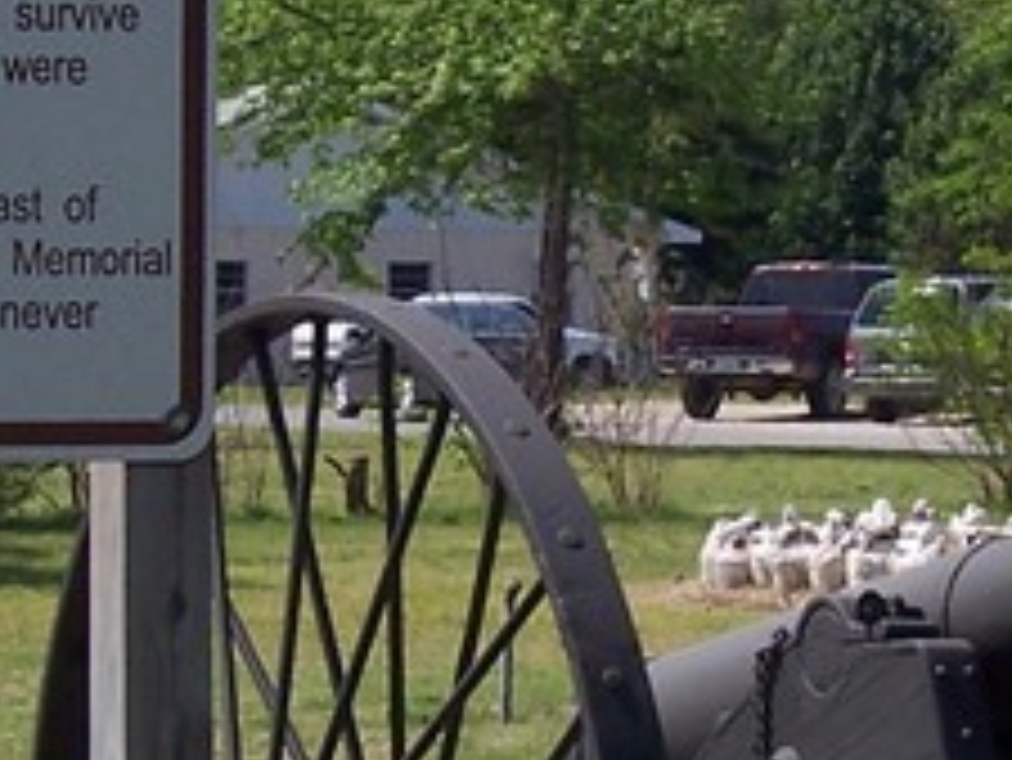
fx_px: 6786
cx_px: 526
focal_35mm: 232
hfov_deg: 8.5
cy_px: 544
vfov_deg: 6.4
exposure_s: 1/350
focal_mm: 8.6
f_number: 6.7
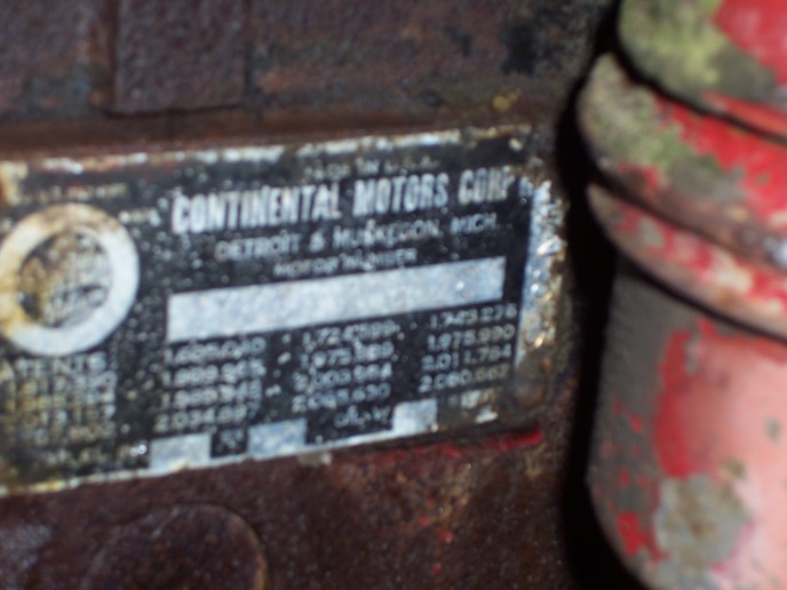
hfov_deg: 19.3
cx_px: 394
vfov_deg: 14.5
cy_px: 295
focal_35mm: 102
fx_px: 2319
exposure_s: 1/90
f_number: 4.6
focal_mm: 16.8
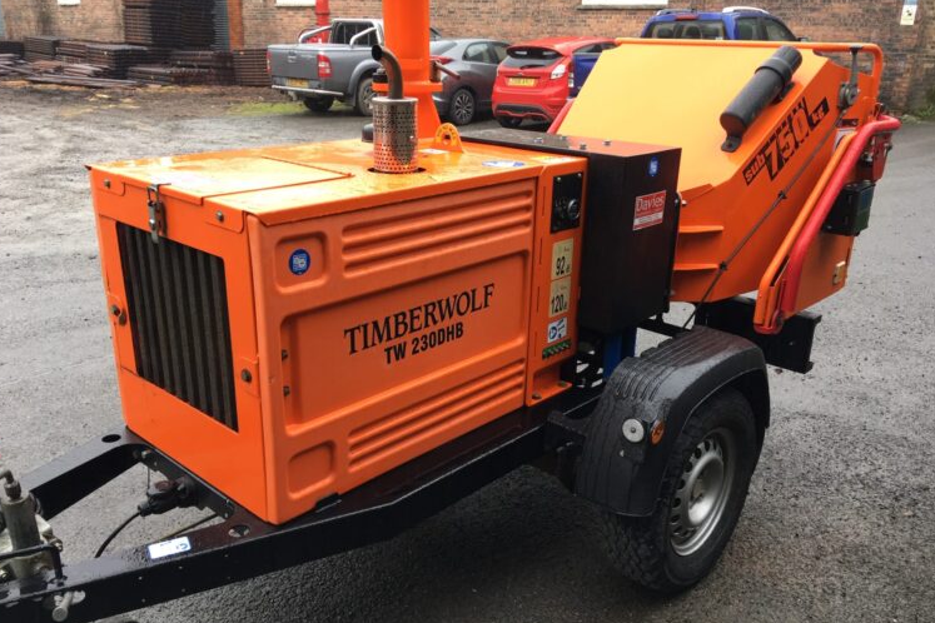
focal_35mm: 31
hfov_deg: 60.3
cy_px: 337
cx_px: 462
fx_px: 805
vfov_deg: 42.3
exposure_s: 1/100
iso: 40
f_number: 2.2
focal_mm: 4.15
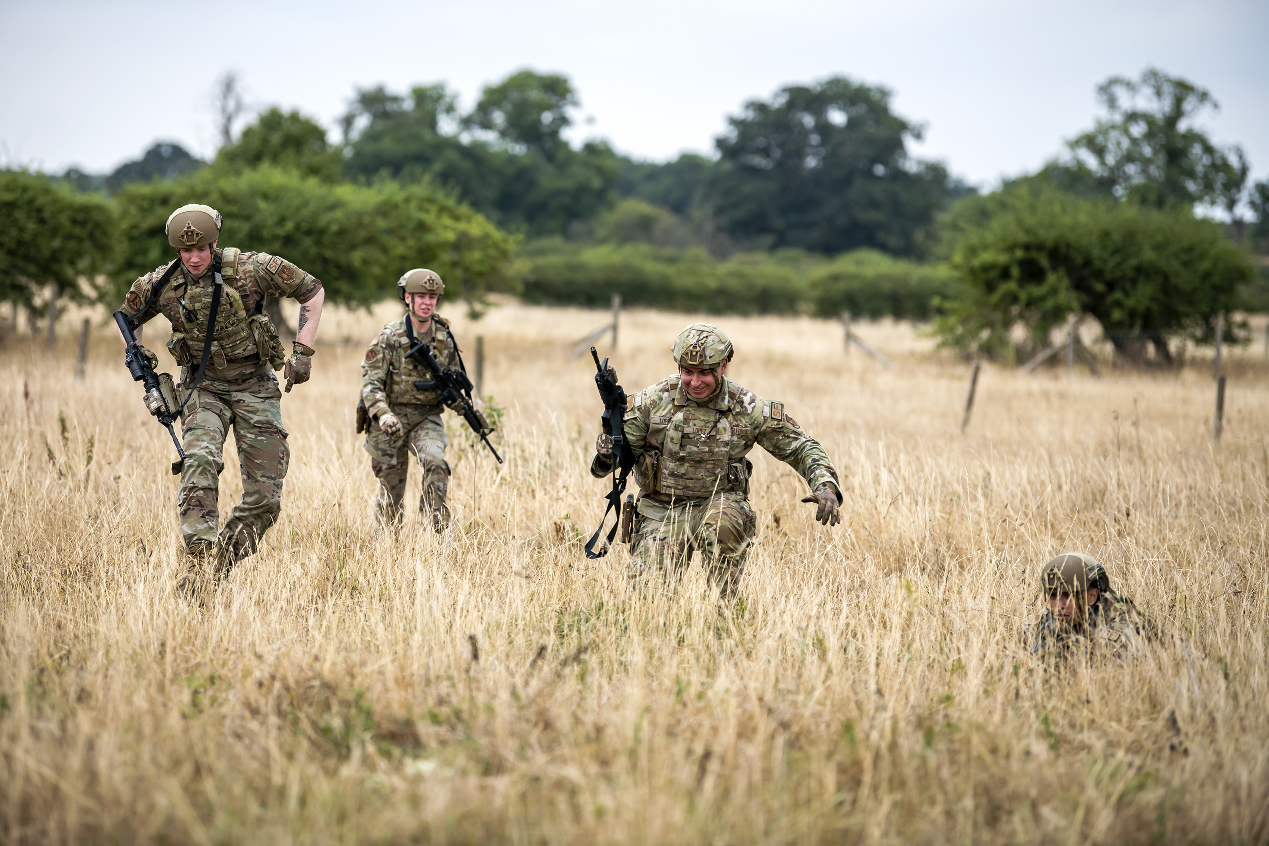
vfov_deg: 8.6
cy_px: 423
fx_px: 5640
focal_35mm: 160
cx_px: 634
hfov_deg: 12.8
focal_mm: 160
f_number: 3.2
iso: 200
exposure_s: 1/1000
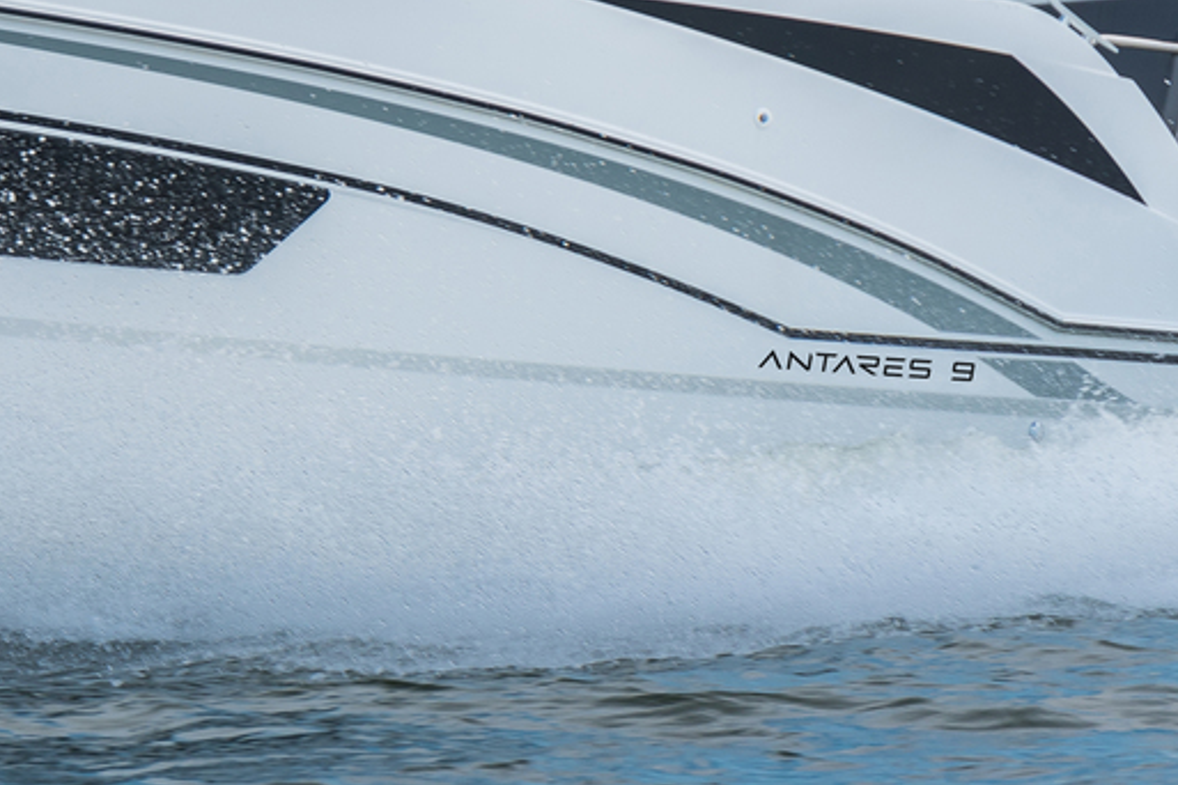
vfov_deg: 2.0
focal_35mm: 689
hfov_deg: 3.0
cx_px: -351
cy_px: -463
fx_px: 22544
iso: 64
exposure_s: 1/640
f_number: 3.5
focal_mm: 200
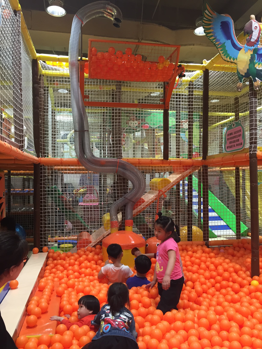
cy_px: 174
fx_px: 293
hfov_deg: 48.2
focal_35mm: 29
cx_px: 131
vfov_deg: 61.7
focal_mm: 4.15
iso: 40
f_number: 2.2
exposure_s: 1/30
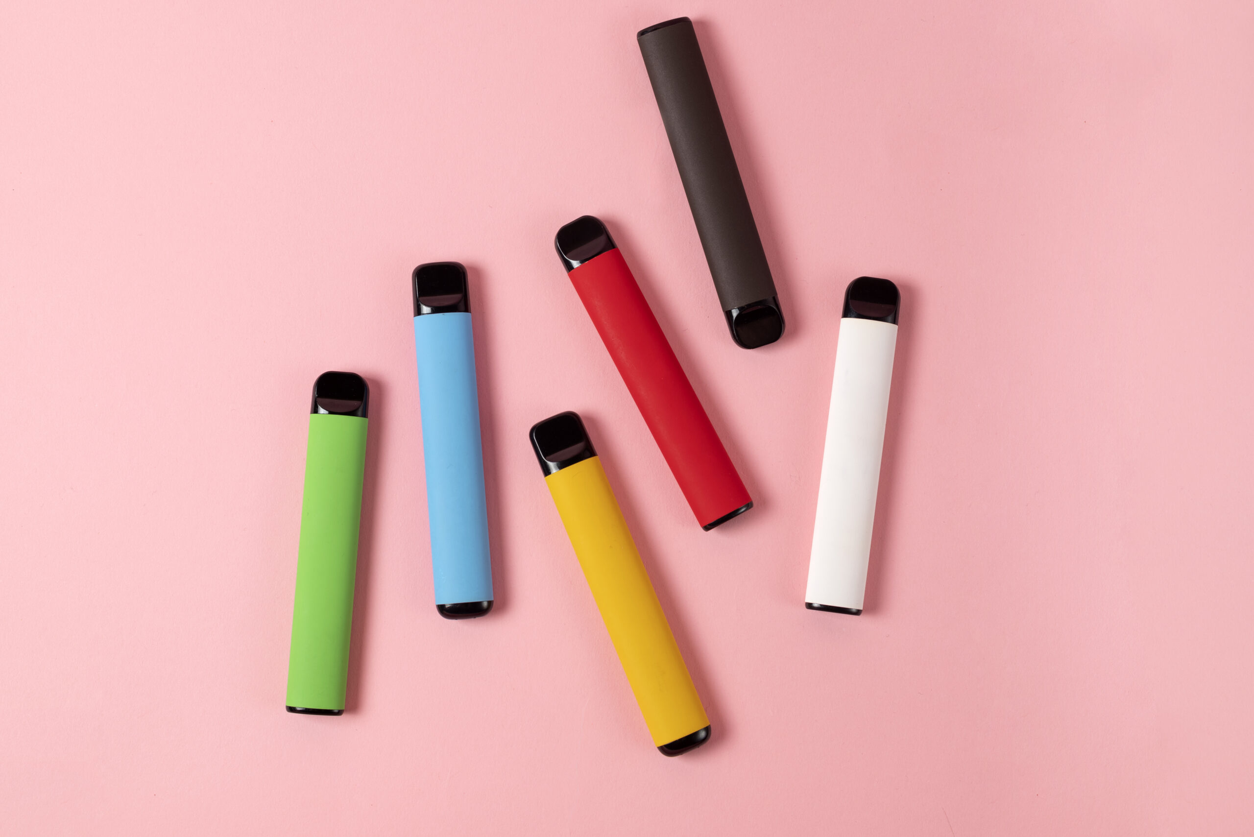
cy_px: 418
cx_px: 627
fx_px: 1742
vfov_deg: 27.0
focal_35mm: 50
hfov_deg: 39.6
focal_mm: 50
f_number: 8
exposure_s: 1/160
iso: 160
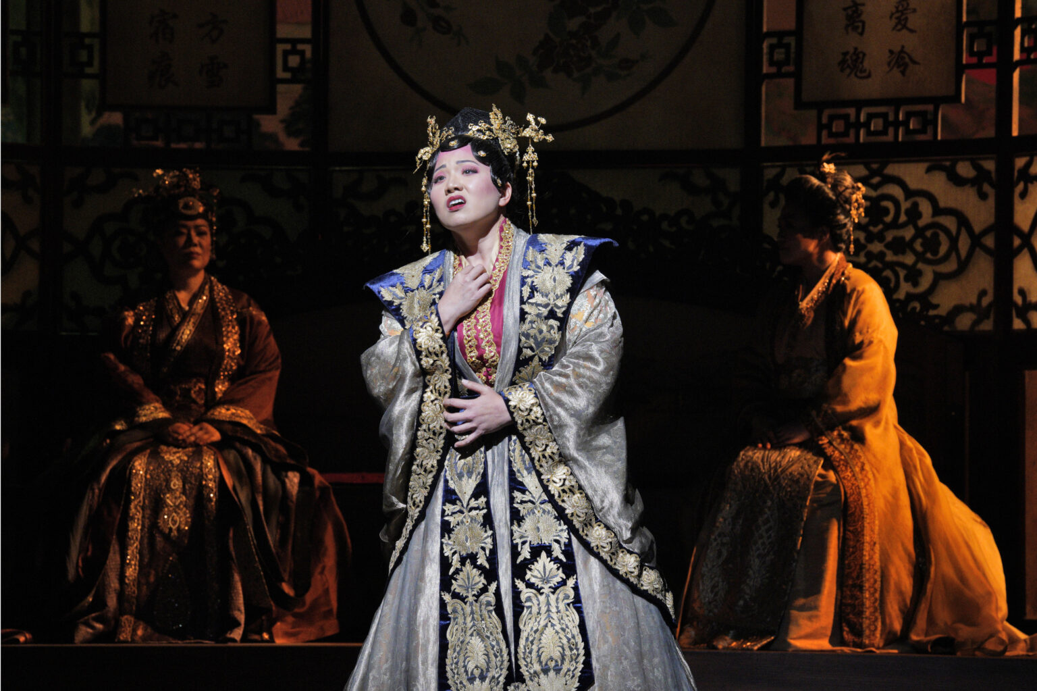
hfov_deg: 13.0
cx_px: 518
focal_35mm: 158
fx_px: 4550
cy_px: 346
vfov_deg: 8.7
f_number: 8
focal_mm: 158
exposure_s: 1/100
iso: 4000
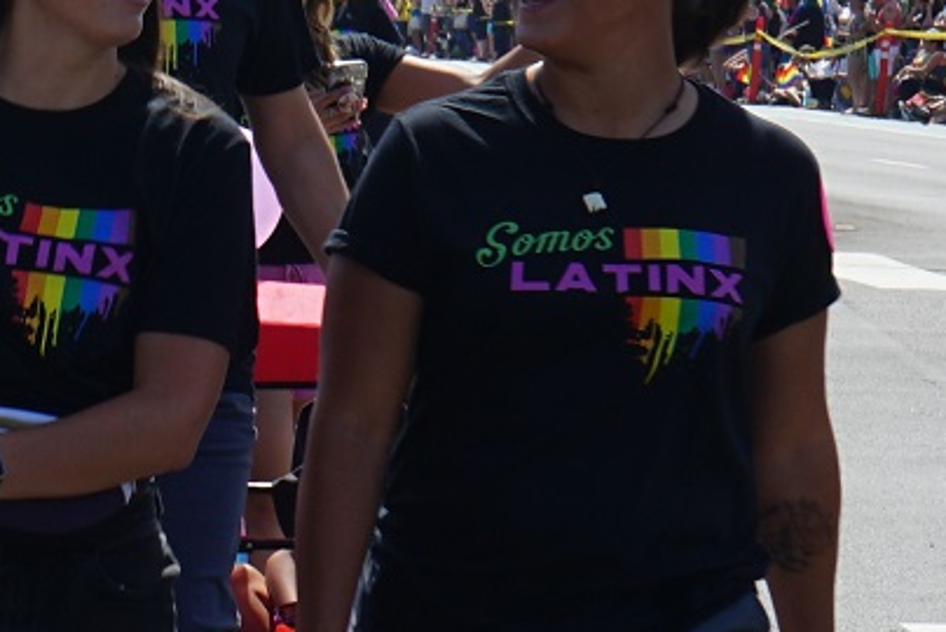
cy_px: 455
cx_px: -1028
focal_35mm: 238
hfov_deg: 8.2
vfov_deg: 5.8
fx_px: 6258
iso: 100
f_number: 11
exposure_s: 1/125
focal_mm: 47
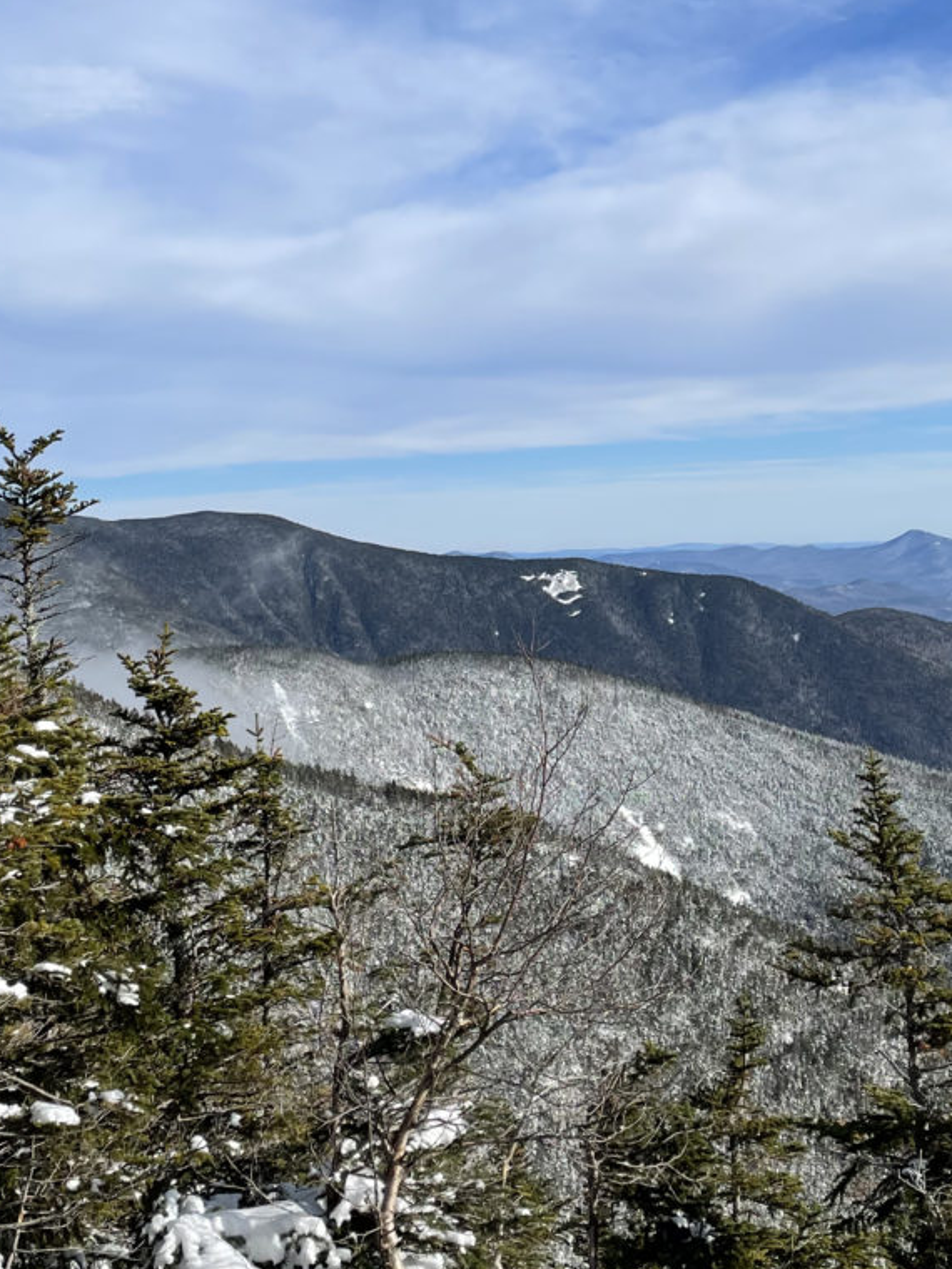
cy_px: 447
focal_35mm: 52
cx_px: 489
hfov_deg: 28.0
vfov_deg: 36.5
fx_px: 1907
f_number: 1.6
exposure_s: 1/4831
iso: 32
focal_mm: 4.2
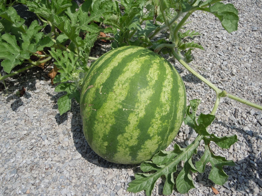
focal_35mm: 33
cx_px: 131
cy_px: 98
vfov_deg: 42.9
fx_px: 250
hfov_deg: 55.4
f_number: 4
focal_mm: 5.9
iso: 100
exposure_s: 1/800
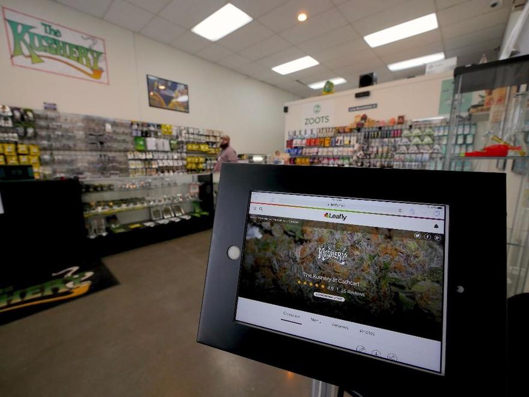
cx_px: 264
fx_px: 214
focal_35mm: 14
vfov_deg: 85.7
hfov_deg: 102.1
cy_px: 198
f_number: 4
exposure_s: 1/80
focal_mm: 7
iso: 640
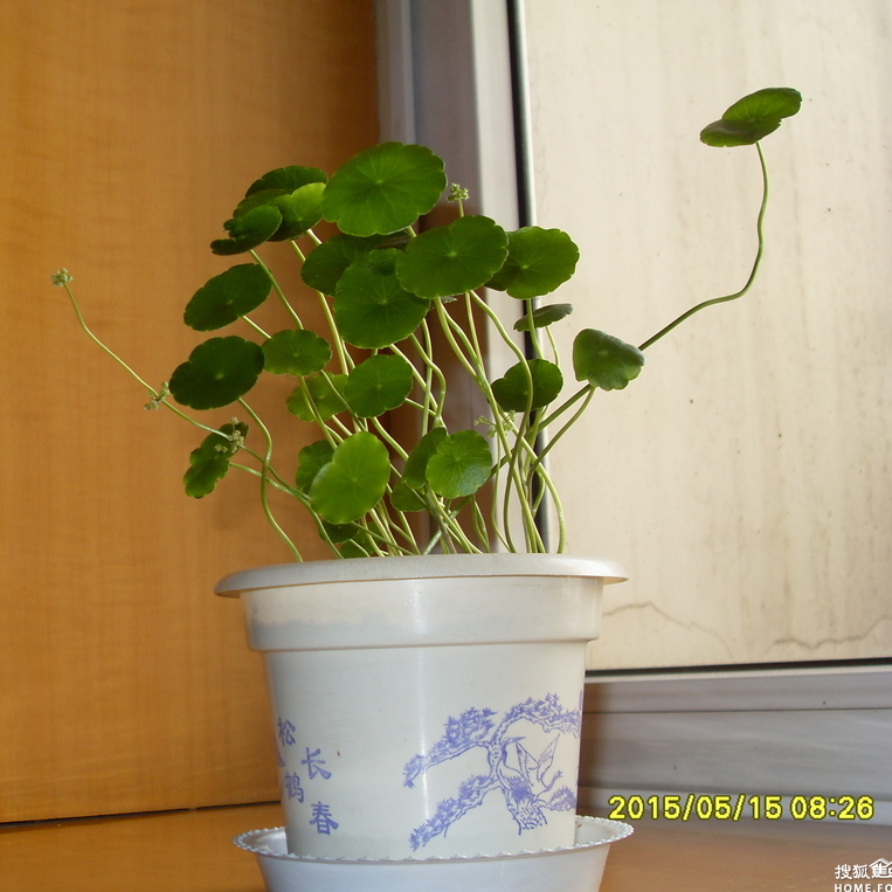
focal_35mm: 51
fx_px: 1487
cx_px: 346
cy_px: 447
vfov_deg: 33.4
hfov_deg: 33.3
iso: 100
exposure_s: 1/45
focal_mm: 7.1
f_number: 3.1
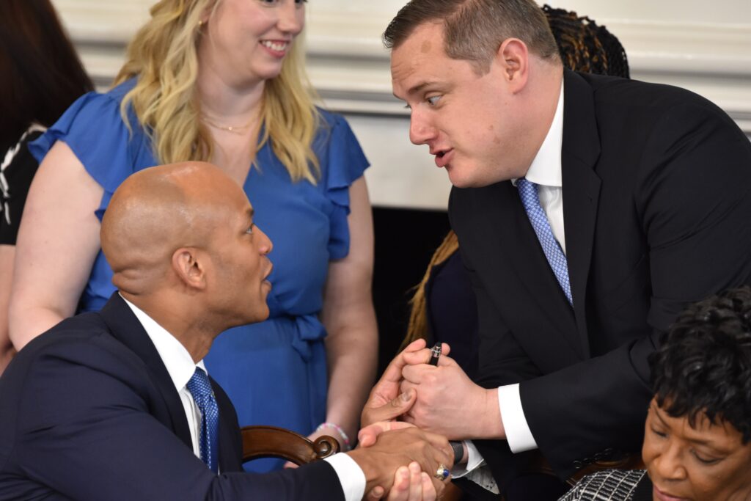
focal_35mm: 232
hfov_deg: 8.9
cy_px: 250
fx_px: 4851
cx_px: 376
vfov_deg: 5.9
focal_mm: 155
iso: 1600
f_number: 2.8
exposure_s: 1/160
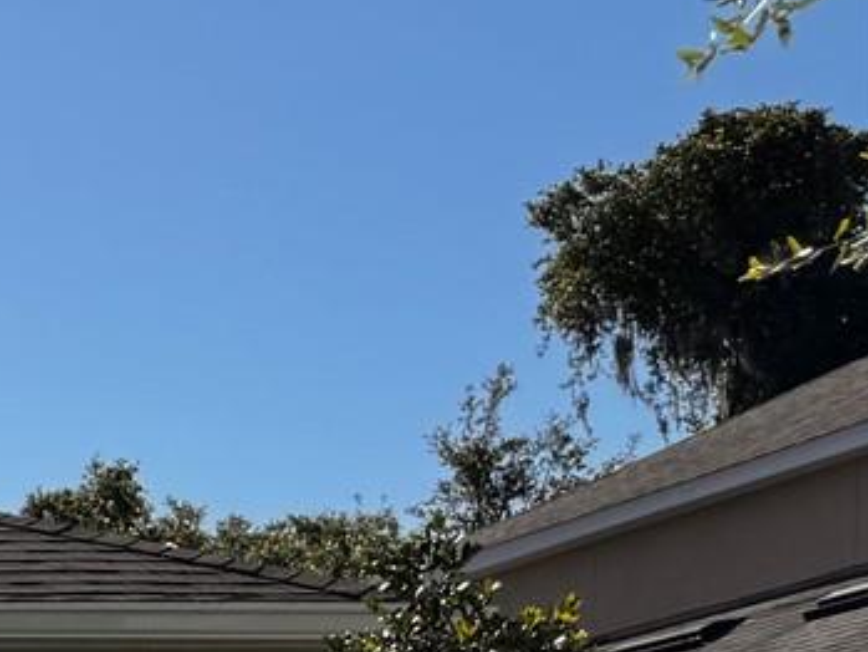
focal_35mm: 110
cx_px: -1114
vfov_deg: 12.2
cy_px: 1214
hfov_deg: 13.7
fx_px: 2759
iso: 80
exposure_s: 1/4608
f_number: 1.78
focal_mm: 6.76
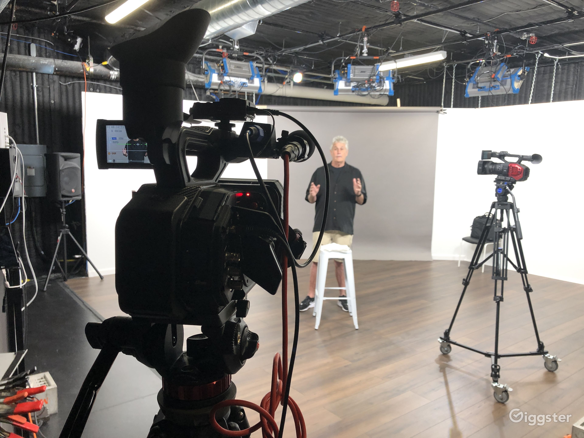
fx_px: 472
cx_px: 292
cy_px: 219
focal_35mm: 28
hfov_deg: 63.4
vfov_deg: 49.7
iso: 25
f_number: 1.8
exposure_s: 1/40
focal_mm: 3.99
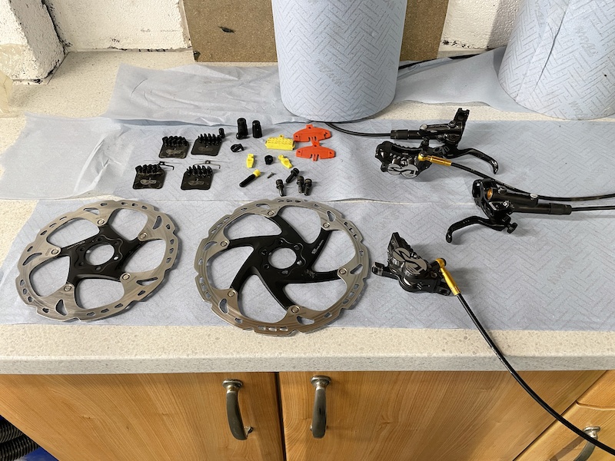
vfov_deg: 53.1
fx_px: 462
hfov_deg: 67.3
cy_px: 230
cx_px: 308
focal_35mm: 26
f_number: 1.6
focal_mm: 4.2
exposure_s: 1/50
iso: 64
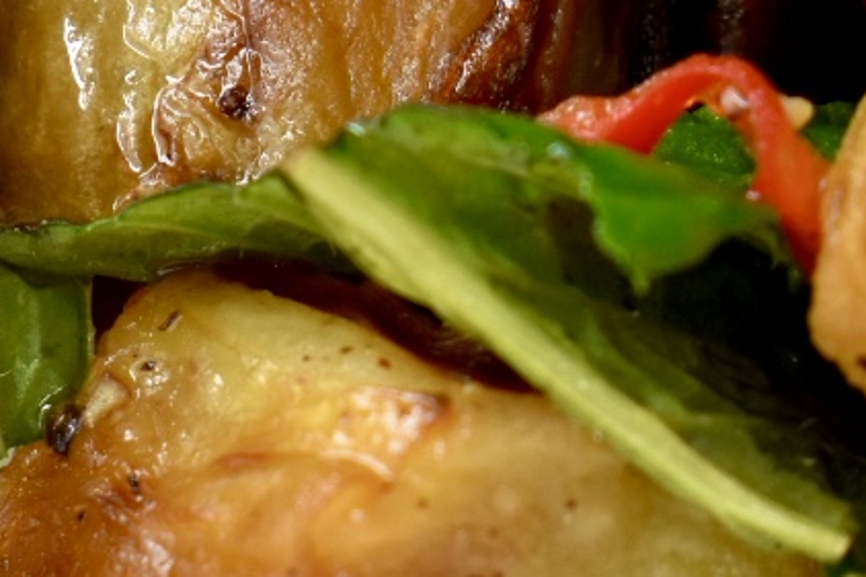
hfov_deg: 6.4
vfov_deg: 4.3
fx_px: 7620
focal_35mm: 317
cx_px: -322
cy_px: -35
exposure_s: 1/125
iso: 400
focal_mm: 55
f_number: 8
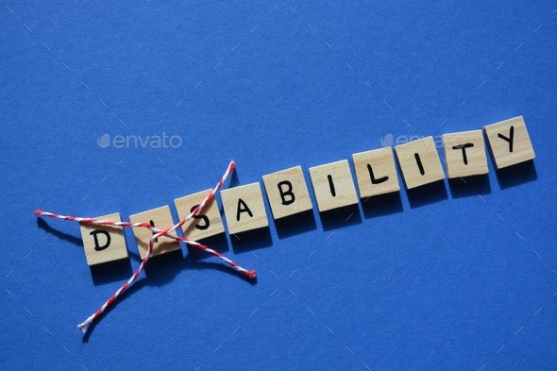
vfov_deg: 22.6
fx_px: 928
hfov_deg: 33.4
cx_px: 278
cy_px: 186
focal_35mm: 60
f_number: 6.3
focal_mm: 40
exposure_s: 1/160
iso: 200
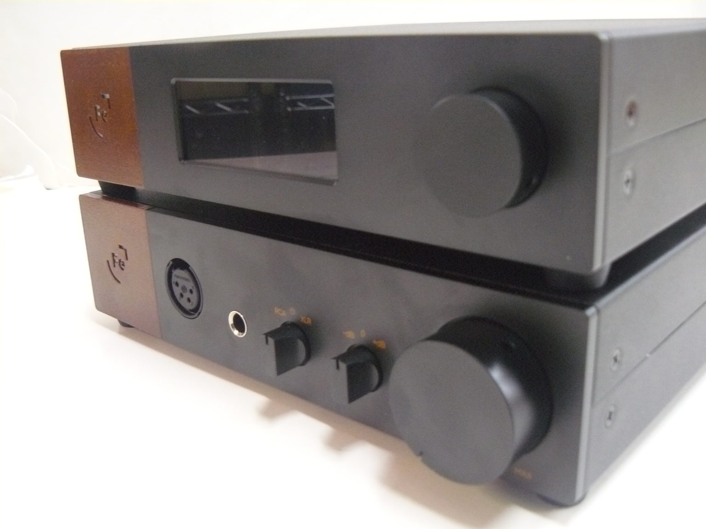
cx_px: 353
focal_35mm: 36
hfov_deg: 51.4
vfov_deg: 39.7
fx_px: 734
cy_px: 264
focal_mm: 6
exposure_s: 1/15
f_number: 2.8
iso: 400
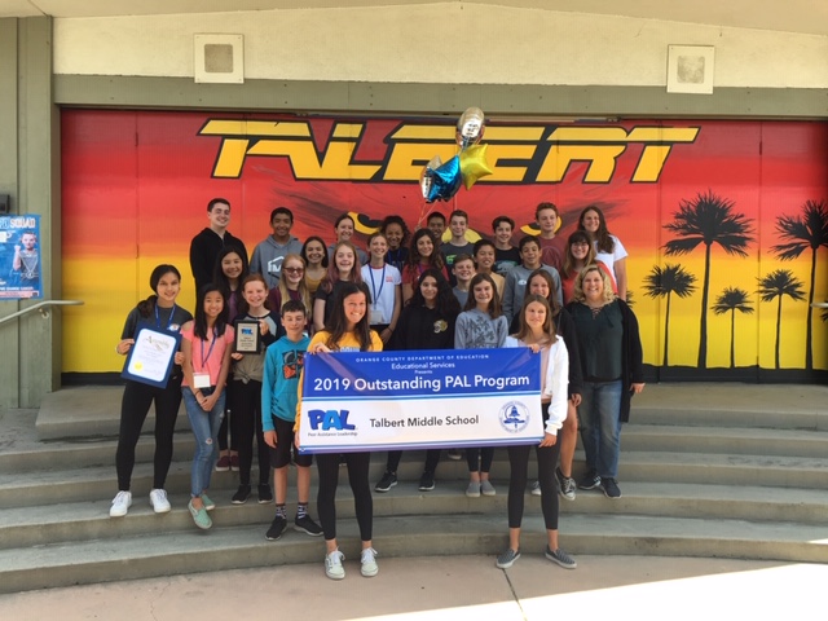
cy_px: 310
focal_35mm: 29
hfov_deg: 61.7
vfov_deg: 48.2
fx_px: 694
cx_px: 414
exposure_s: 1/264
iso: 25
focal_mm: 4.15
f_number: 2.2
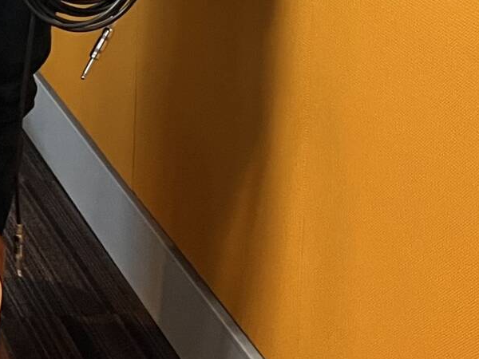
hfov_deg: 15.4
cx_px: -367
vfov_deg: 12.3
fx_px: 1536
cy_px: -274
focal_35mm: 111
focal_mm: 5.7
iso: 160
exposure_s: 1/50
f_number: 1.5
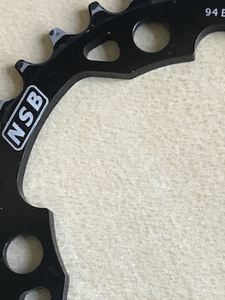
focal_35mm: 64
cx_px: 194
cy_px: 197
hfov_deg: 22.5
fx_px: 554
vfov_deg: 30.1
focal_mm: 3.99
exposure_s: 1/15
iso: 64
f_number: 1.8
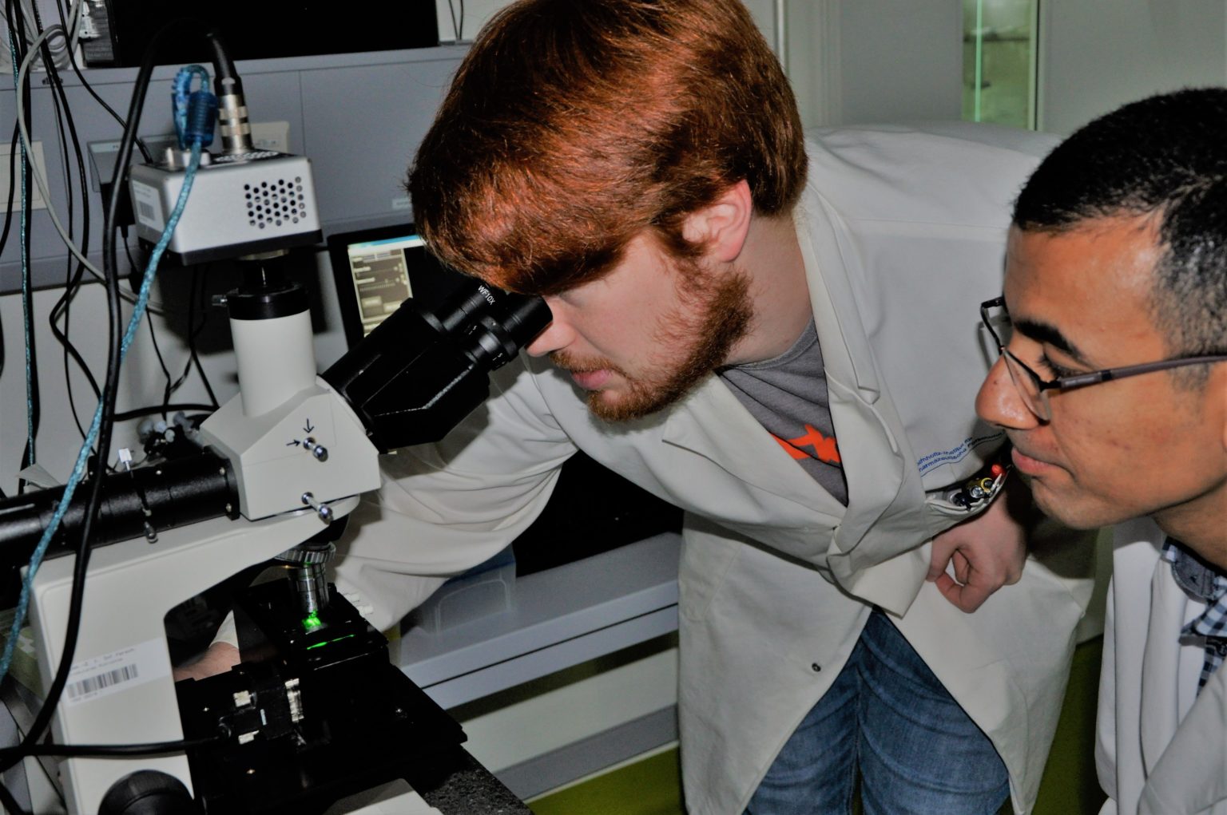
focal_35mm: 38
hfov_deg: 51.3
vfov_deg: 35.4
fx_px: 1277
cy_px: 408
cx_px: 614
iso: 800
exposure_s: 1/30
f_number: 4
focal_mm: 25
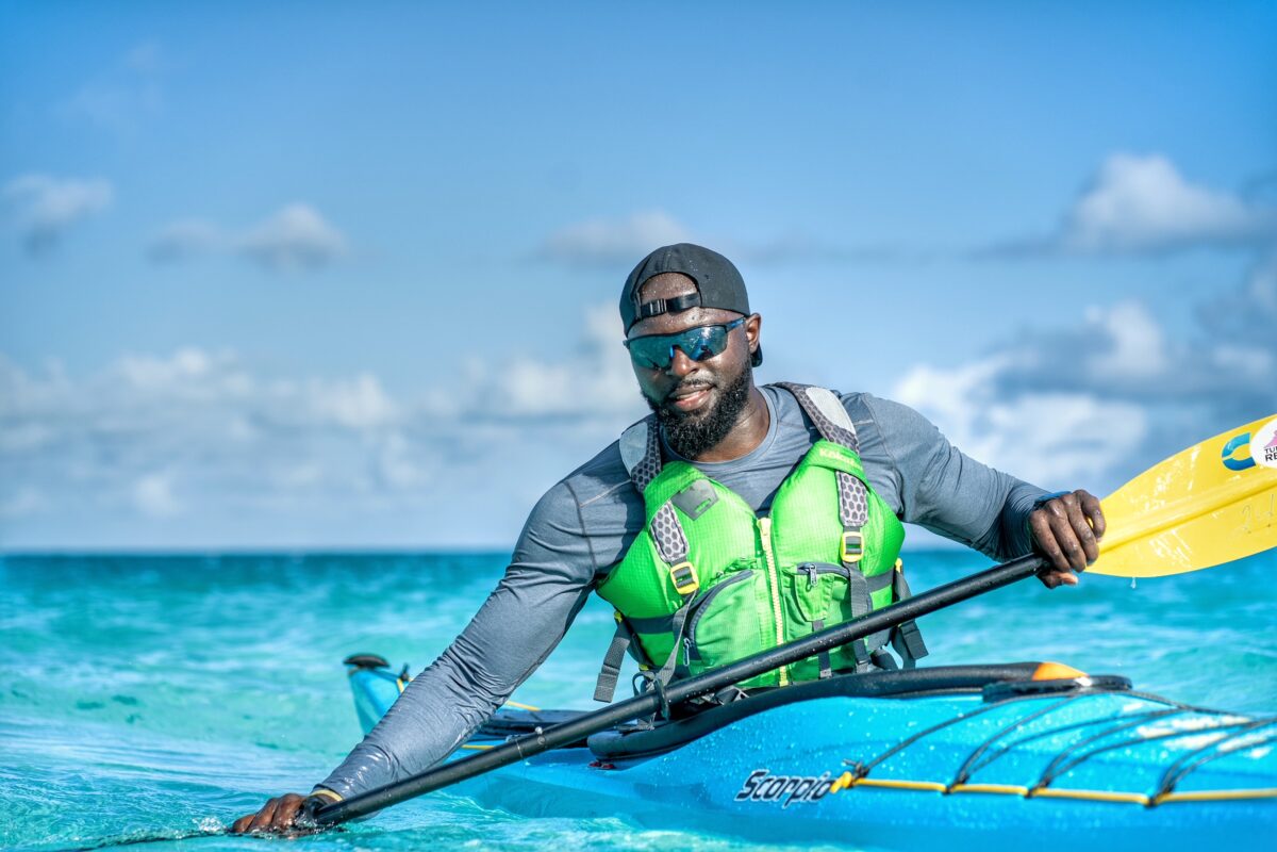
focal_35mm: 85
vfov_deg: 16.1
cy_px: 426
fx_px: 3015
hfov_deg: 23.9
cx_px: 638
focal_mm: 85
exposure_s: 1/4000
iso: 500
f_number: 3.5
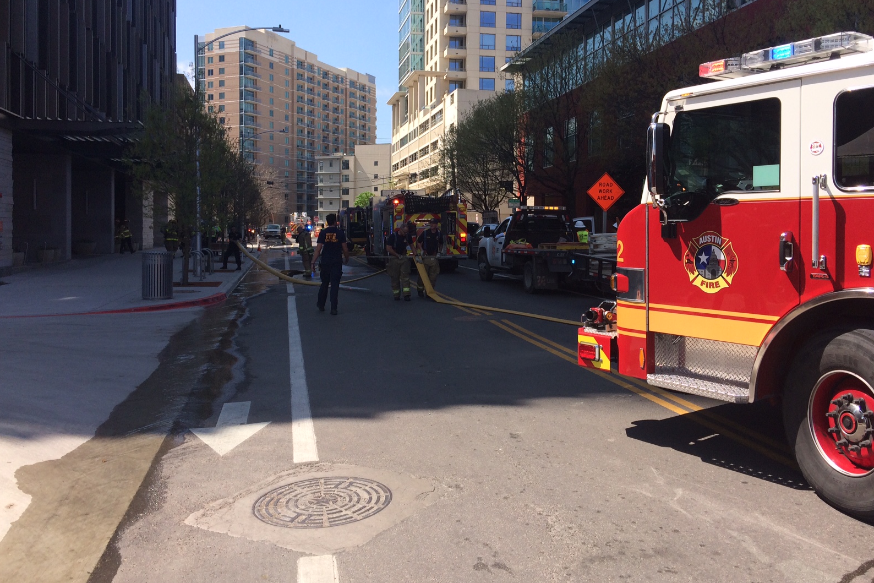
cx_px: 442
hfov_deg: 60.3
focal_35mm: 31
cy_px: 250
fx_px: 753
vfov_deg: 42.2
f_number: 2.2
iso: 32
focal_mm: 4.15
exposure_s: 1/1414
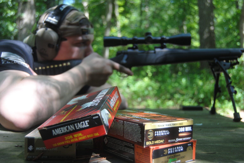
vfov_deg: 37.0
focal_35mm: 36
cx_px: 122
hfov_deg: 53.1
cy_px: 82
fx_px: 244
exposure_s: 1/160
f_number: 3.8
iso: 200
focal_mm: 24
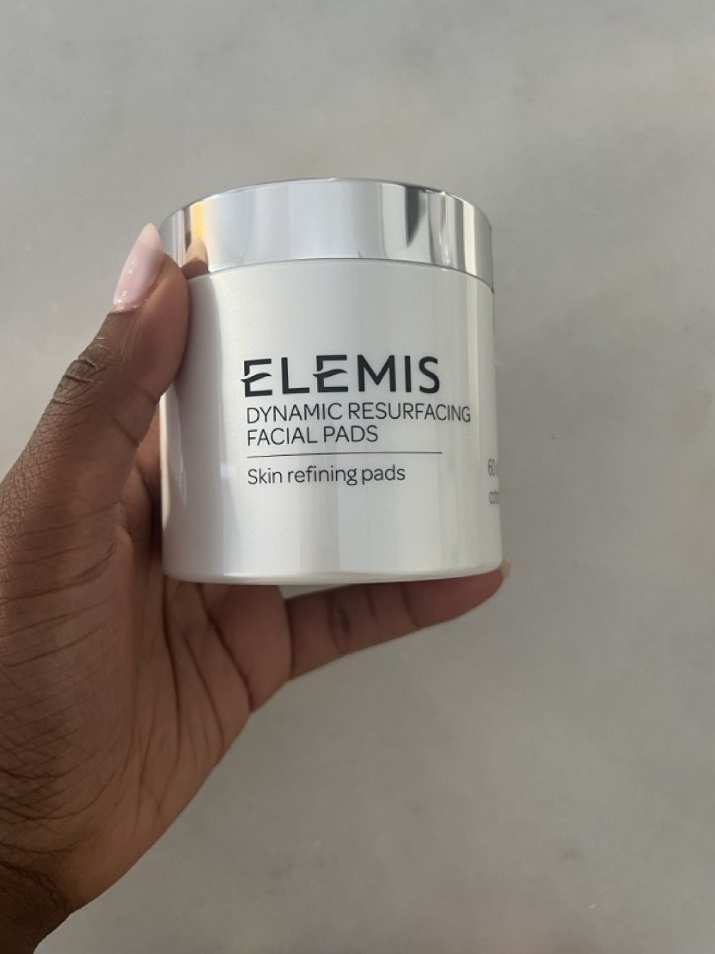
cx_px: 321
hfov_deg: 46.7
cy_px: 412
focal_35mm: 30
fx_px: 826
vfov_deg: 59.7
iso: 125
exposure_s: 1/60
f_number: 1.5
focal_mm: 5.7
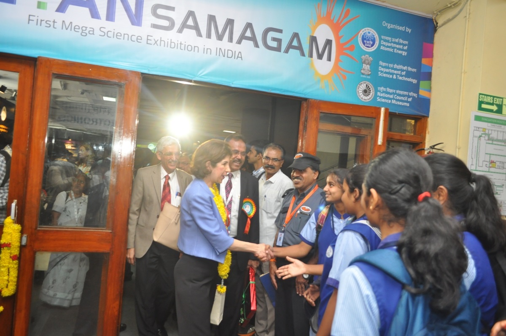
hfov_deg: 67.4
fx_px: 379
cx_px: 253
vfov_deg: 47.8
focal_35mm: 27
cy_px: 168
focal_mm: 18
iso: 800
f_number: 4
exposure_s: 1/60
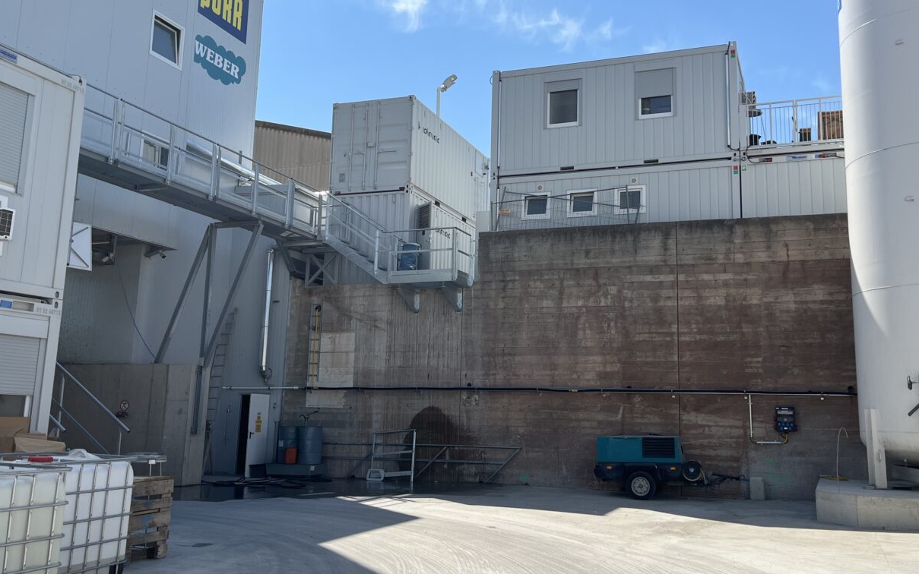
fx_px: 877
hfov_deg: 55.3
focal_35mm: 35
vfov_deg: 36.2
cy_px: 244
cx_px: 489
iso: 50
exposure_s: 1/4310
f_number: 1.6
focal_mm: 5.1
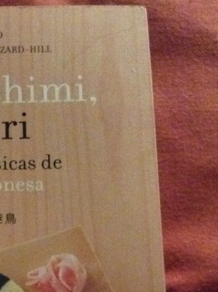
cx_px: 0
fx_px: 716
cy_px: 343
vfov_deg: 21.5
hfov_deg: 16.9
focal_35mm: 85
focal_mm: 3.3
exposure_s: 1/15
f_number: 2.4
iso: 640
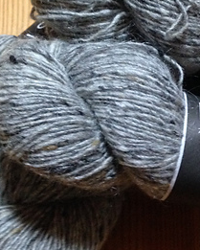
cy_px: 128
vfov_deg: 24.1
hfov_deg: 19.2
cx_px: 163
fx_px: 584
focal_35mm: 79
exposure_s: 1/15
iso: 400
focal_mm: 4.12
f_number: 2.4
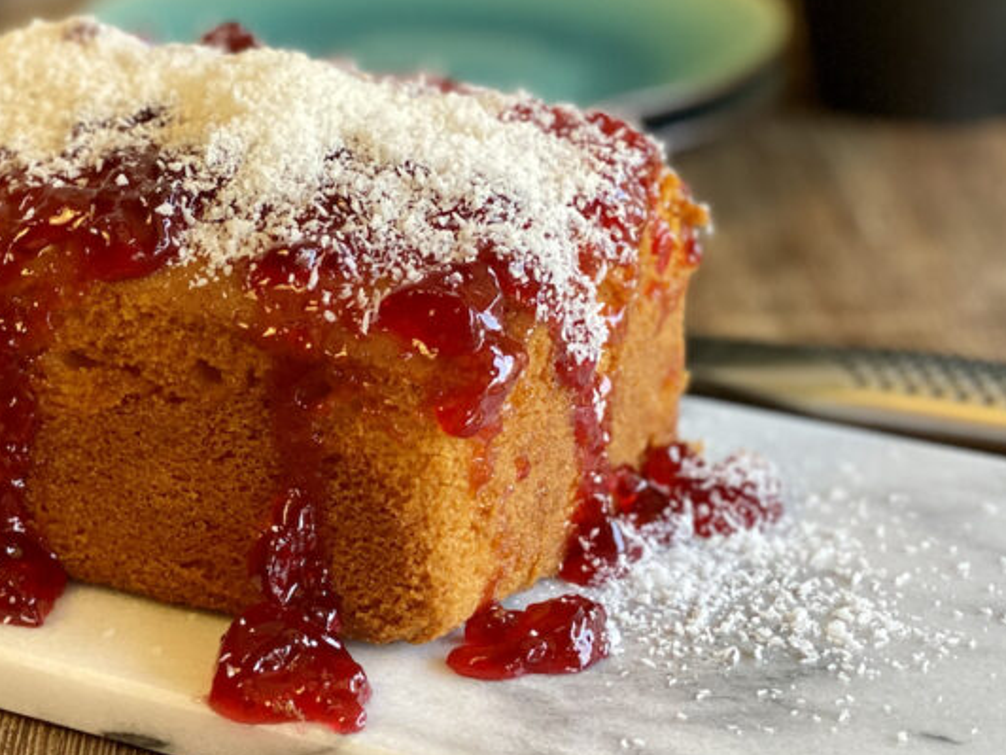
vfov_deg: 14.8
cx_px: 427
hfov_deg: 19.6
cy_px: 325
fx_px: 2906
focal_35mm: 100
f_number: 2
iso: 125
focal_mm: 6
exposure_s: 1/122
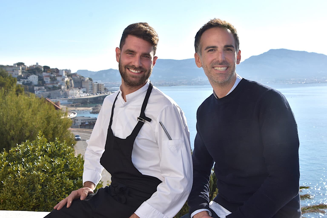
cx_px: 164
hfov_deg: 41.1
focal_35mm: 48
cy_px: 109
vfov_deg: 28.1
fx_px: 436
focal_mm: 32
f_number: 11
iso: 100
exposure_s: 1/200
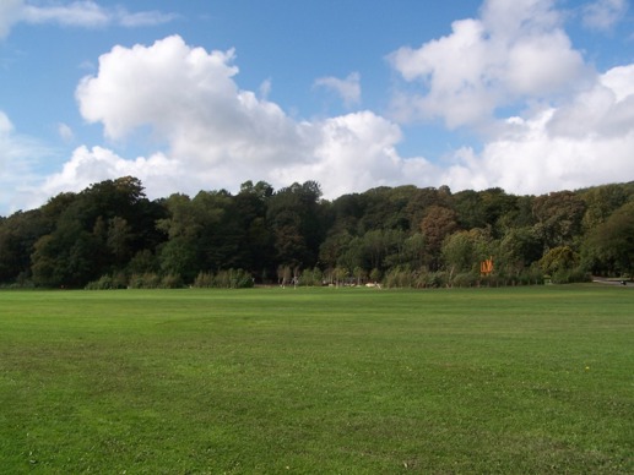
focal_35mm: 38
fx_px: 696
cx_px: 317
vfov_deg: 37.7
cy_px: 238
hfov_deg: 49.0
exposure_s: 1/750
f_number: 4
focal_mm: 6.3
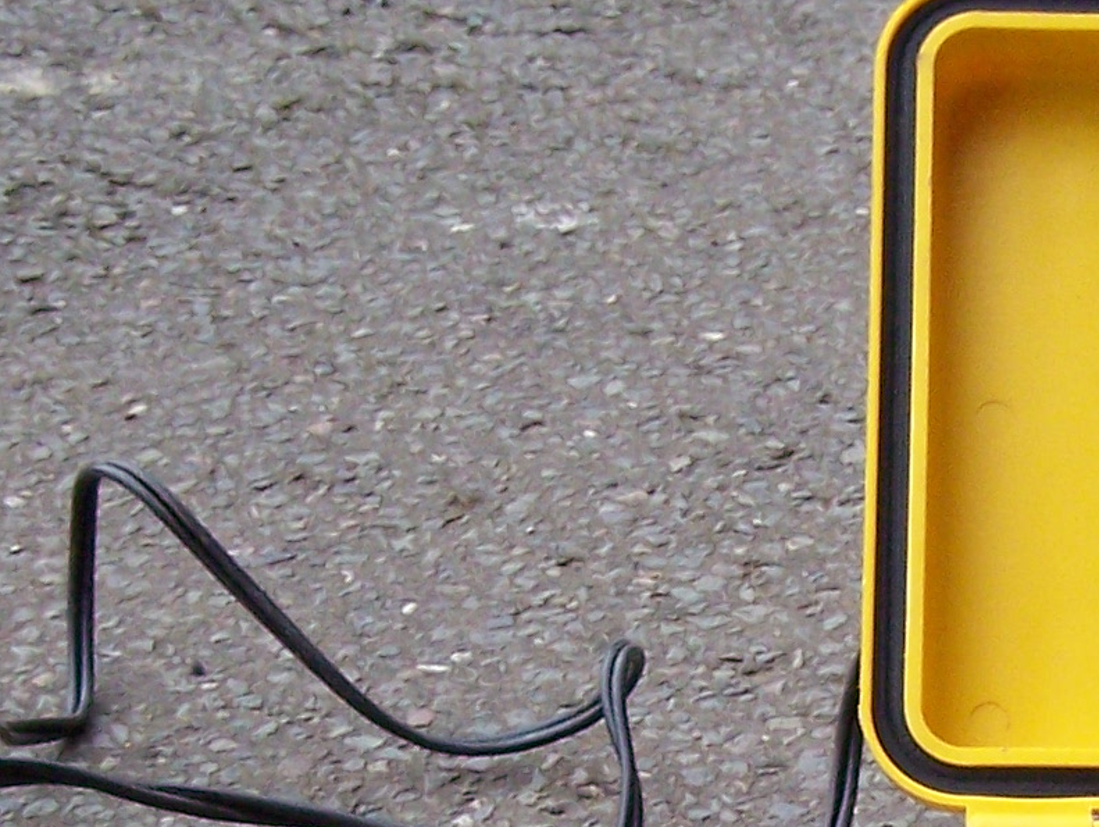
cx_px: 809
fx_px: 4322
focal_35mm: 136
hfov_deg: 14.4
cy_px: 1079
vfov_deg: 10.7
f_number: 2.8
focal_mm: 6.3
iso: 160
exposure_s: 1/125
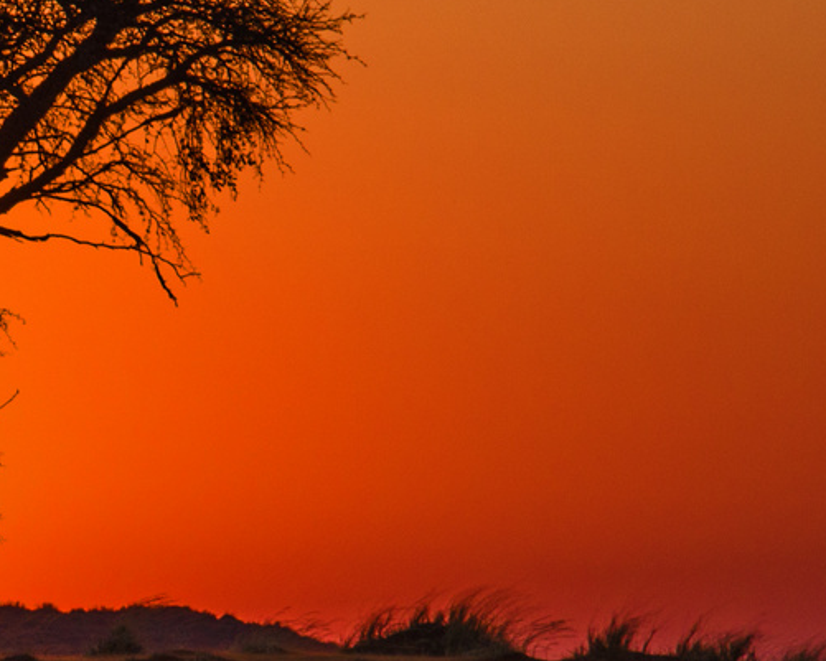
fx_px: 12299
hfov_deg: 3.8
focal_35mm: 503
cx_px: -271
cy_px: 272
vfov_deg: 3.1
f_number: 11
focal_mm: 110
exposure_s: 1/160
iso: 100
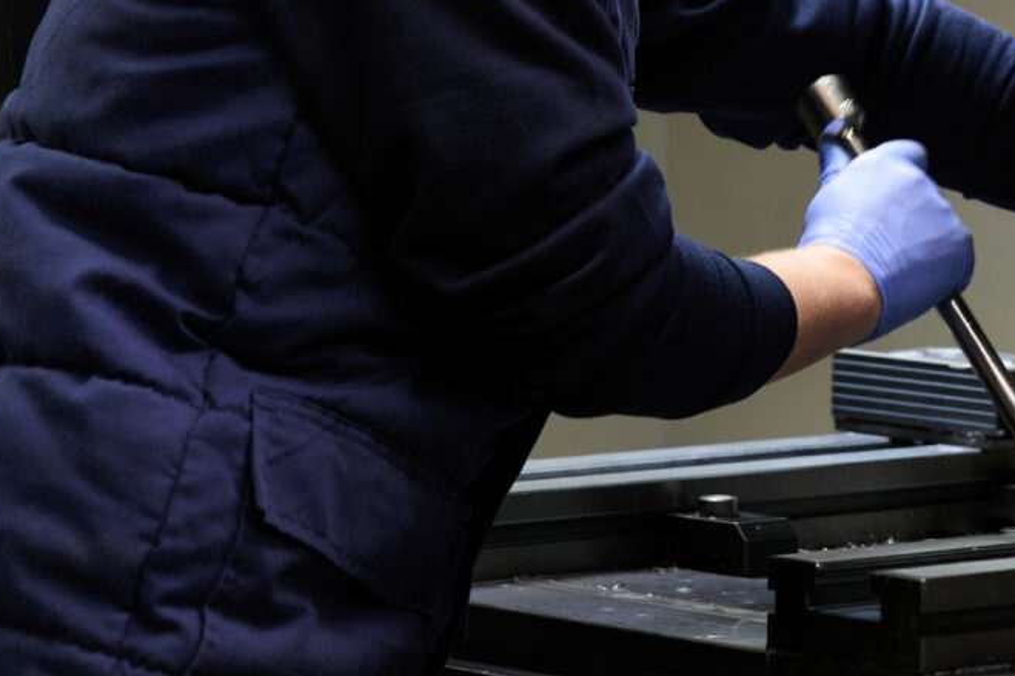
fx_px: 6962
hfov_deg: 8.3
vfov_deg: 5.5
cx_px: 1086
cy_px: -111
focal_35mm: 247
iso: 1000
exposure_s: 1/60
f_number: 4.5
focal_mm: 106
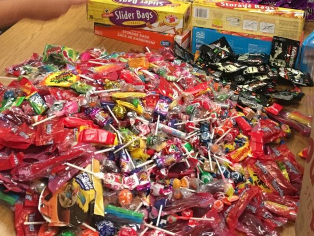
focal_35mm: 63
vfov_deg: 22.1
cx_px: 157
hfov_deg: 30.7
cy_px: -19
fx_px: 572
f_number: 2.2
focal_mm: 4.15
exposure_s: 1/30
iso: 160
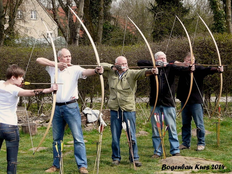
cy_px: 87
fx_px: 389
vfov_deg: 25.2
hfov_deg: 33.2
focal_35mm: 58
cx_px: 116
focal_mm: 9.5
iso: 125
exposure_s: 1/500
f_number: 3.2
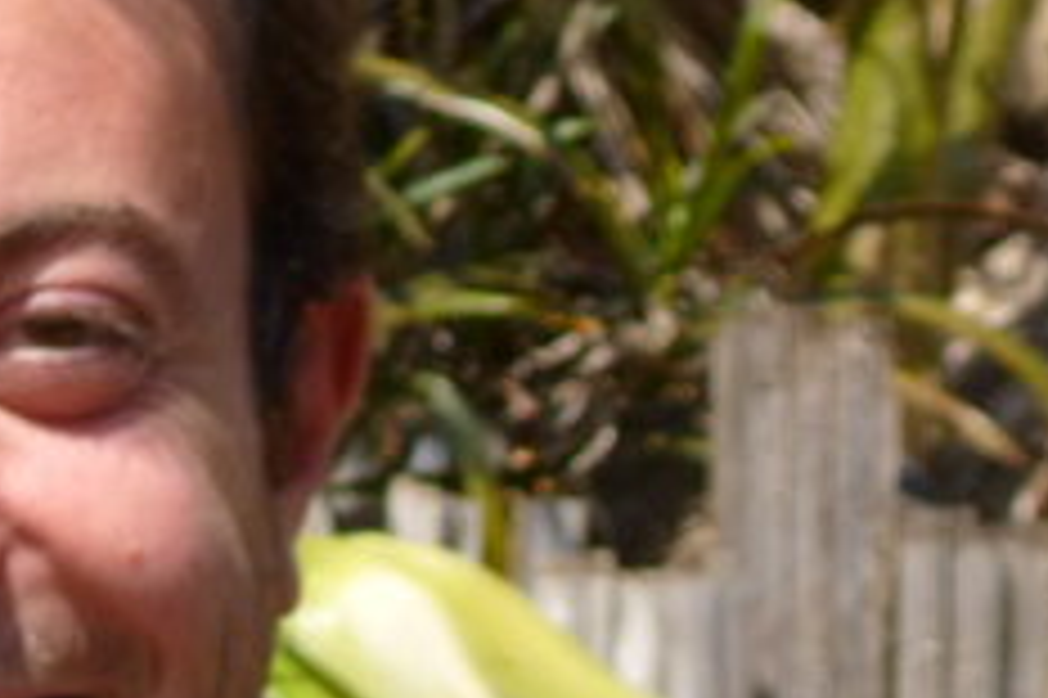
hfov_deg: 5.4
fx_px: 11025
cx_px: 936
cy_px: 1464
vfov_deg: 3.6
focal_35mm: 379
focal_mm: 14.8
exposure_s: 1/320
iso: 100
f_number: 5.1
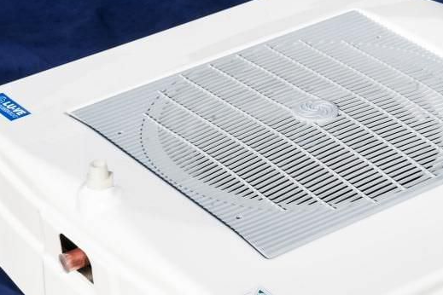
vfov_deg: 9.9
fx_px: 1698
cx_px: 340
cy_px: 231
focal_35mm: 138
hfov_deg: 14.8
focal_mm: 70
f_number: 18
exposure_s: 1/160
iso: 200
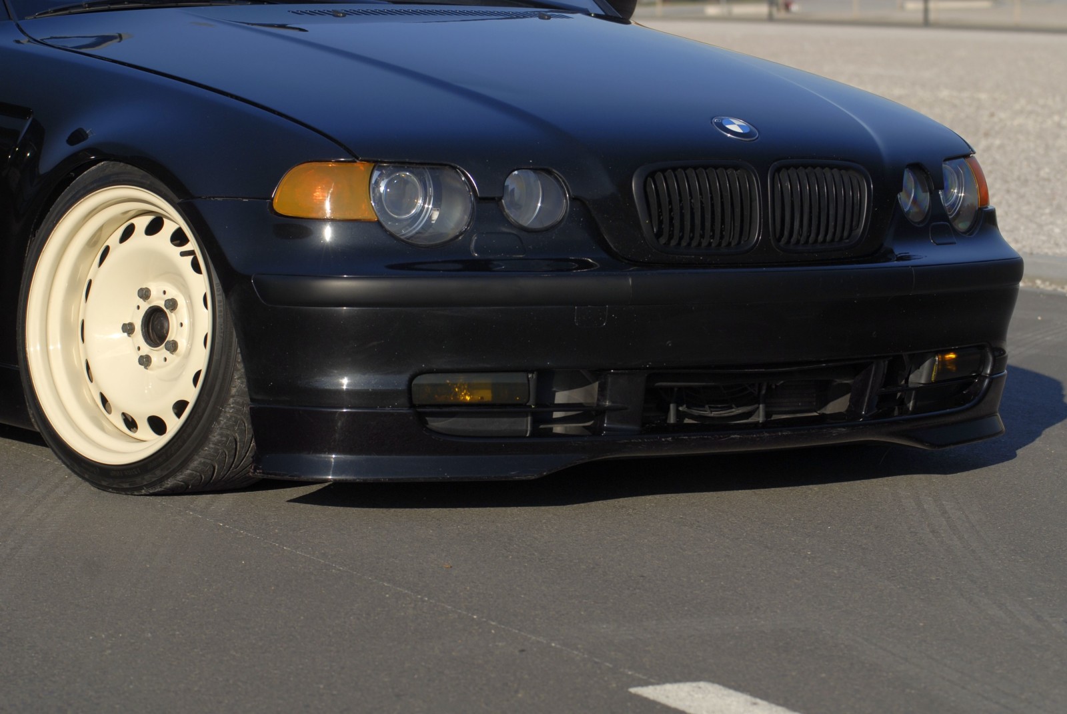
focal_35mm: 120
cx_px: 534
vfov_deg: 11.5
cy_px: 357
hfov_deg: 17.0
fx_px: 3561
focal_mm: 80
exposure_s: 1/125
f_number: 5.6
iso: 100
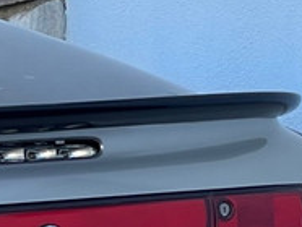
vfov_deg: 4.9
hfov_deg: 6.4
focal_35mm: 298
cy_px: 433
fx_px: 2603
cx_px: -334
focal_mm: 6
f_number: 2
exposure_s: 1/237
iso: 25
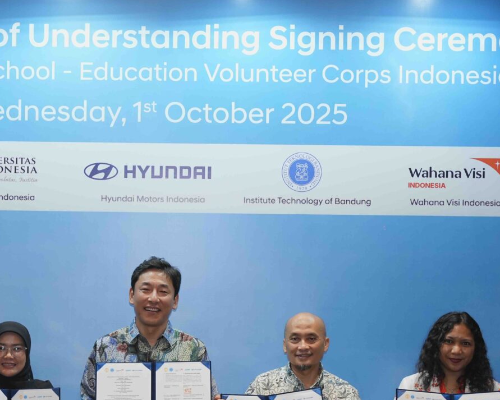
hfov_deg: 21.1
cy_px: 284
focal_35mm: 90
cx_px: 157
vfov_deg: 16.9
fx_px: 1339
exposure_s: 1/125
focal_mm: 55.9
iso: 1250
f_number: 2.8
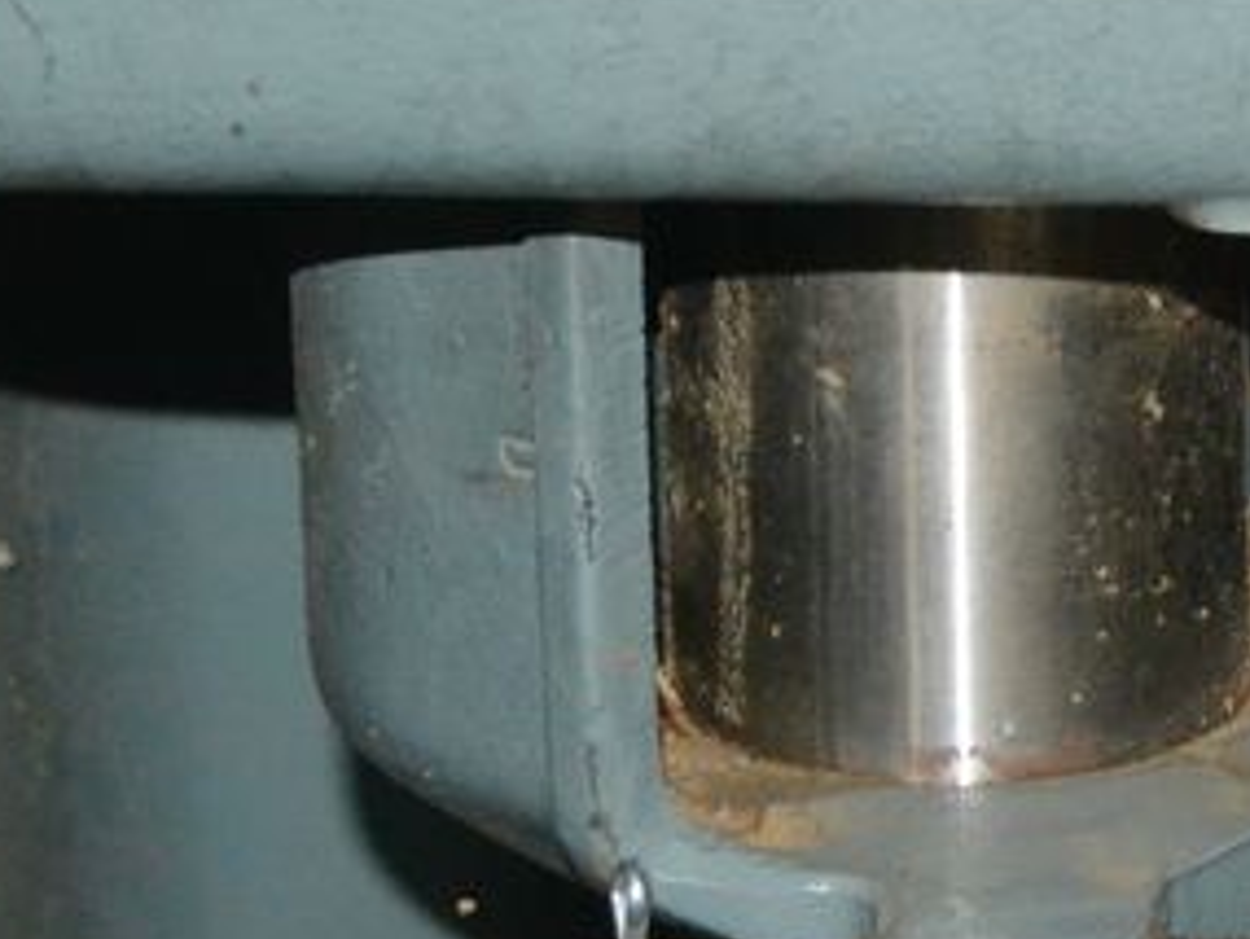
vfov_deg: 9.5
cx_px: 1636
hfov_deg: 12.4
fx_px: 5563
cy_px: -292
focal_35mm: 154
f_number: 4
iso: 1600
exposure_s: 1/60
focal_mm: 22
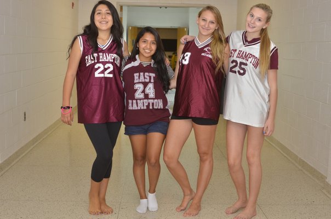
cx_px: 166
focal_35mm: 52
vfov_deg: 25.6
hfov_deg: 37.9
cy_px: 110
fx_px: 482
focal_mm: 35
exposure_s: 1/60
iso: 1000
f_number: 7.1
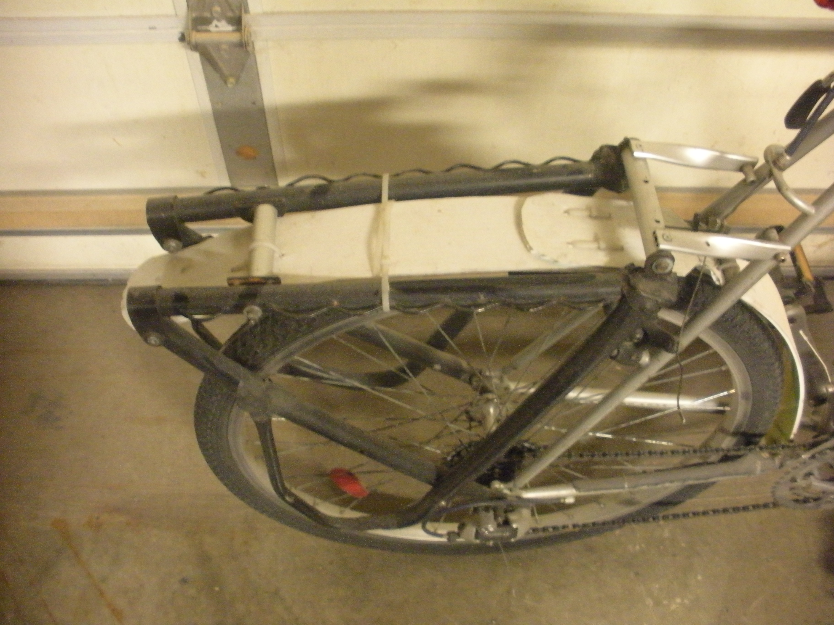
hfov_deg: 51.4
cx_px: 417
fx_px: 867
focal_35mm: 36
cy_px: 312
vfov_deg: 39.7
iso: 800
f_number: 3.5
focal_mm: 6.3
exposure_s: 1/7.4
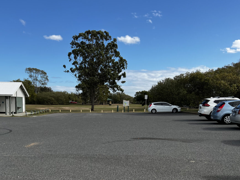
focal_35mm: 38
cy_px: 129
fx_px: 263
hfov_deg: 48.4
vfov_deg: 37.0
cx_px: 86
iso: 50
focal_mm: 5.7
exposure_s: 1/3460
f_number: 1.5
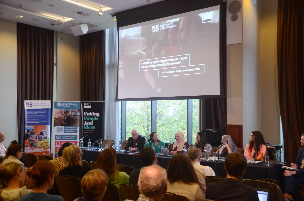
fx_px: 329
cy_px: 100
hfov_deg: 49.6
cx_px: 152
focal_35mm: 39
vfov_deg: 34.1
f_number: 4.5
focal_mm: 26
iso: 800
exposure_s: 1/30
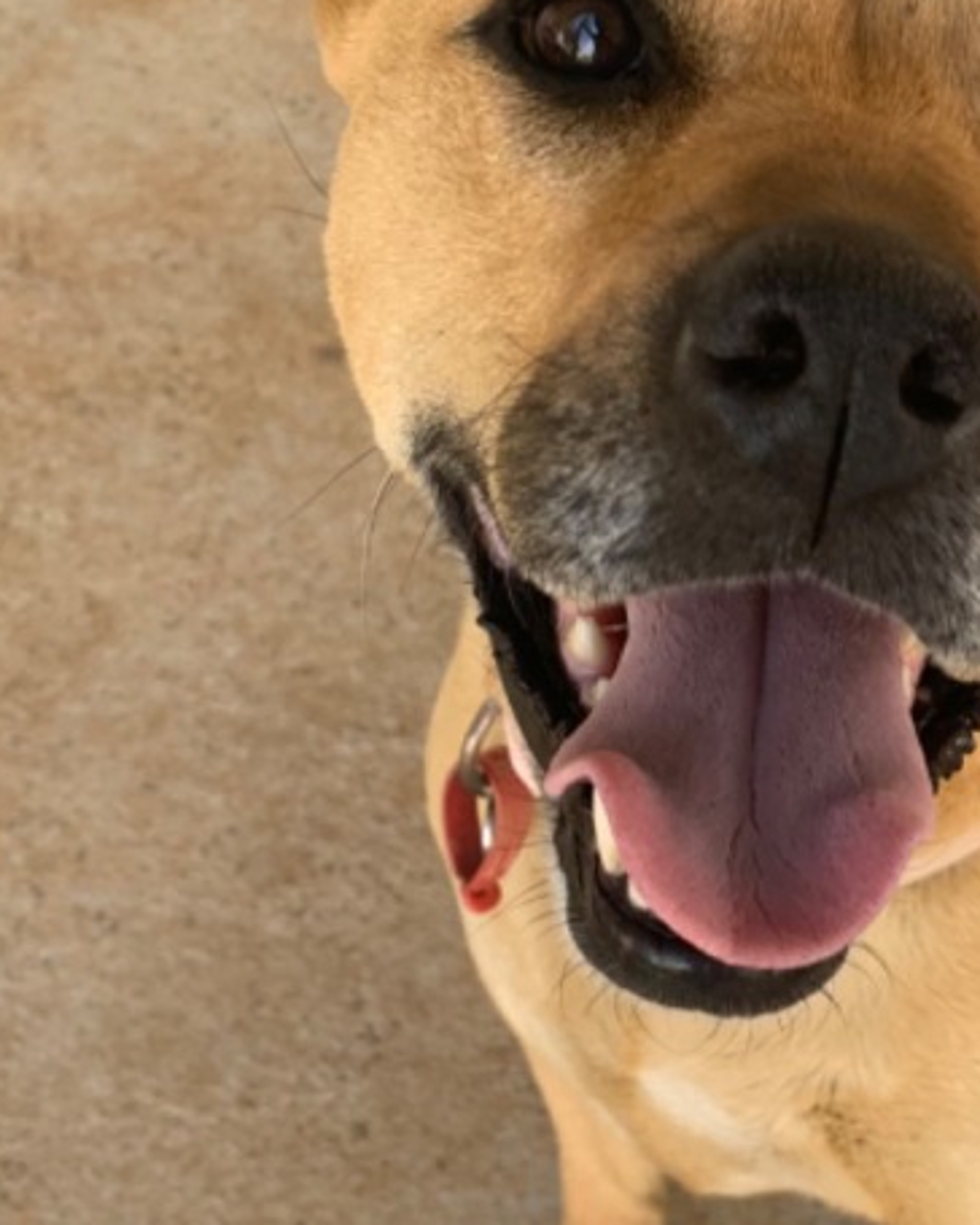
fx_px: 2429
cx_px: 915
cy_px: 600
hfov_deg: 22.2
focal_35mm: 67
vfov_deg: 28.3
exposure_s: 1/168
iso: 25
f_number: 1.8
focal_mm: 4.25
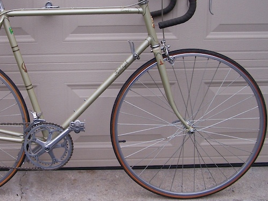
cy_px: 78
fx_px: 472
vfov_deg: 24.0
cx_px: 81
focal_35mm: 61
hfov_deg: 31.3
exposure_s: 1/60
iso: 80
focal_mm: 6.3
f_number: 2.8
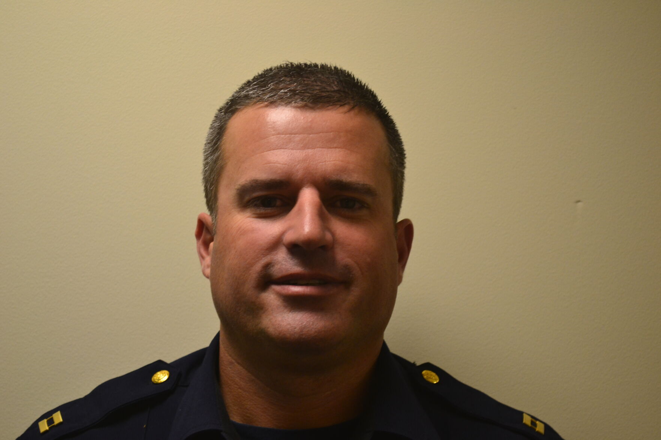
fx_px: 1515
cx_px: 330
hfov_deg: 24.6
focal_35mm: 82
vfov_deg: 16.5
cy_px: 220
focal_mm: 55
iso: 800
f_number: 5.6
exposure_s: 1/60
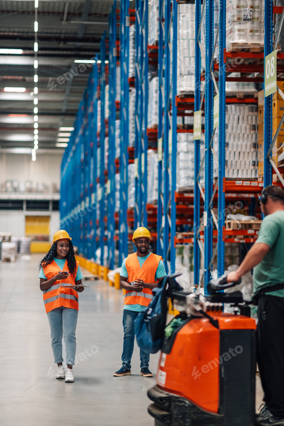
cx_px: 142
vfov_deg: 23.9
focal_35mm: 85
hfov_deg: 16.1
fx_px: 1006
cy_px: 213
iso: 400
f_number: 1.4
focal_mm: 85
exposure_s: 1/320
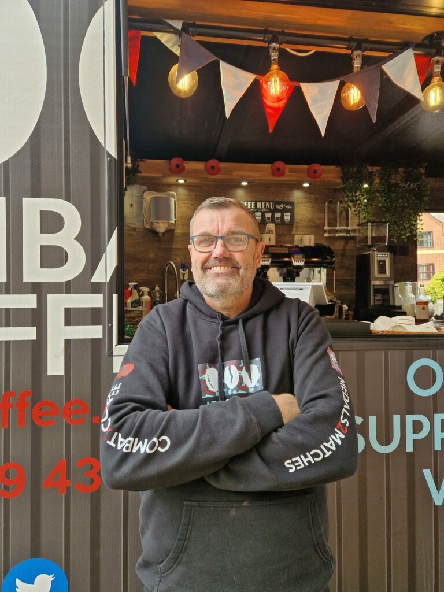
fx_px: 393
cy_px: 296
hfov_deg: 58.9
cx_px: 222
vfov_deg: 73.9
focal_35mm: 23
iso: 50
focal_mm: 5.4
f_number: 1.8
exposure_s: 1/180
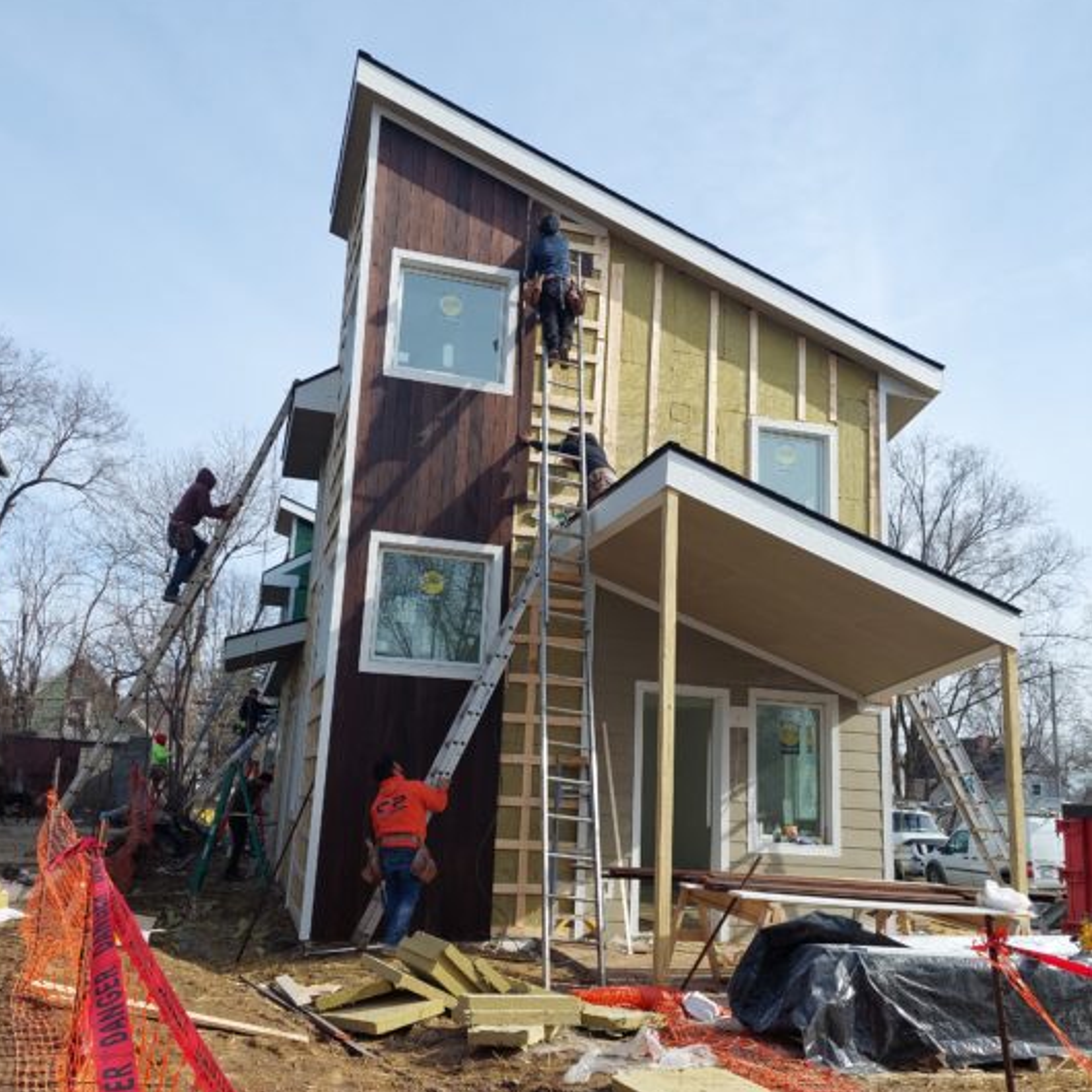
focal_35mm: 30
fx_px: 1071
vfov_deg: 54.0
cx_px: 538
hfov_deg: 54.0
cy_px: 562
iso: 40
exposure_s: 1/1226
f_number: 1.8
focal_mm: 5.23
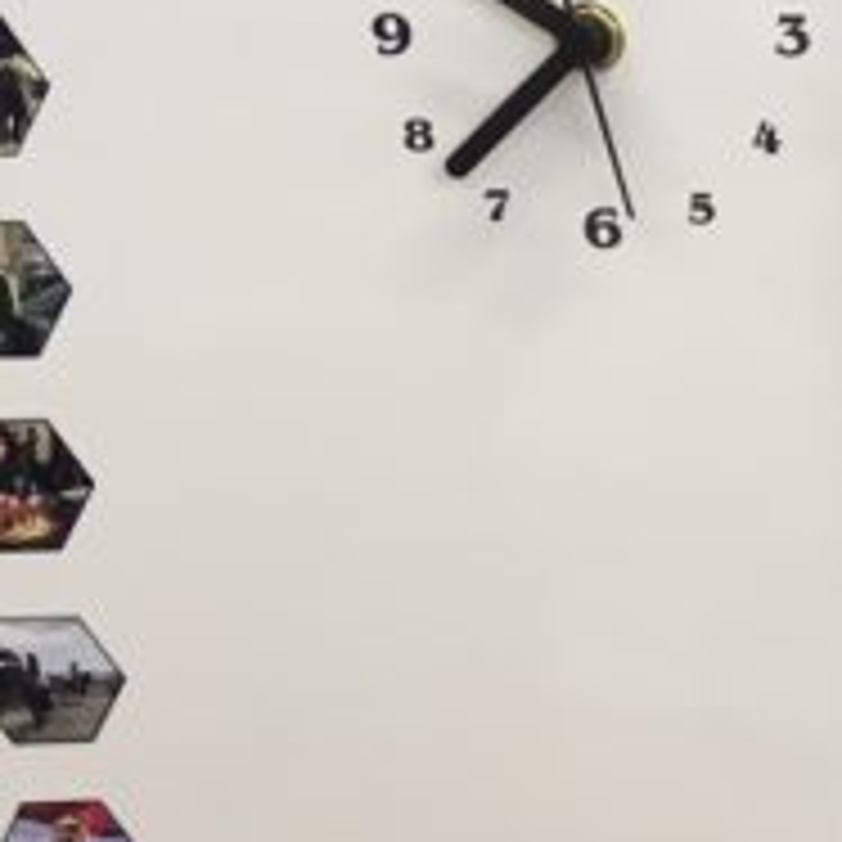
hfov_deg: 15.0
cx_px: 1369
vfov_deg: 16.5
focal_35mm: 105
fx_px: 2890
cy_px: 671
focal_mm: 4.15
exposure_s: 1/33
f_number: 2.2
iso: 50
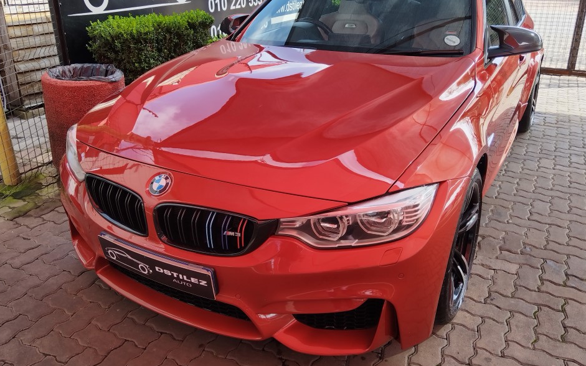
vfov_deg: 41.7
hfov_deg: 62.9
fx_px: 479
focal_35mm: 30
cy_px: 158
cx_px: 290
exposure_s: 1/100
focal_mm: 4.95
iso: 144
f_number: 1.9
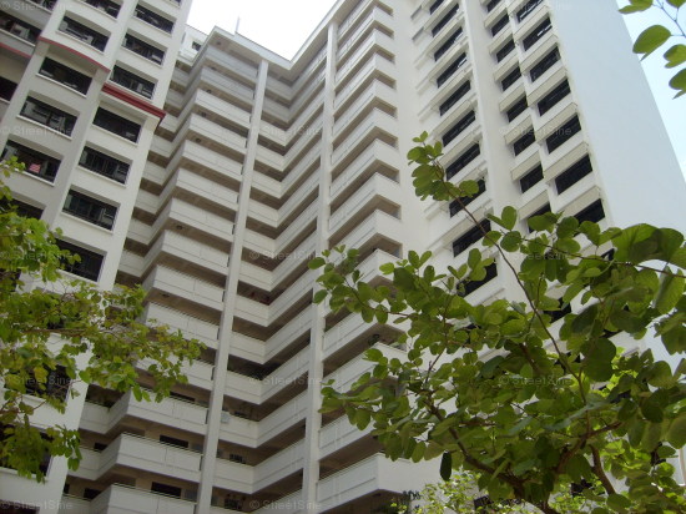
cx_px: 343
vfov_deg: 40.7
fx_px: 693
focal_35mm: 35
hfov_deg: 52.6
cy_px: 257
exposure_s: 1/180
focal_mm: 5.8
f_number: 7.1
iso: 80
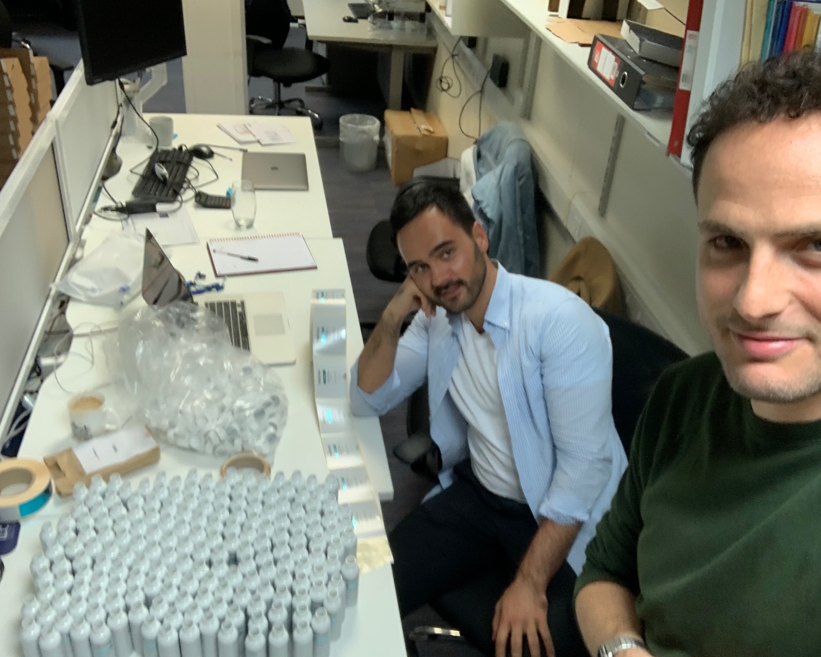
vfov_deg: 43.4
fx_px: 826
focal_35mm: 34
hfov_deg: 52.8
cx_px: 442
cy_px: 331
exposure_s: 1/50
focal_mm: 2.87
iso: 100
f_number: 2.2
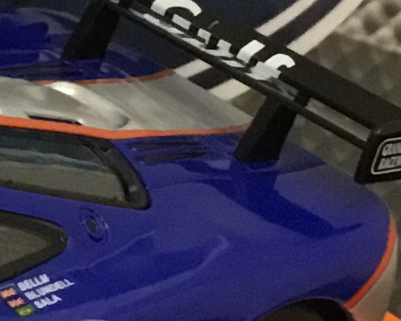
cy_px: 336
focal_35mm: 179
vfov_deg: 8.6
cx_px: -468
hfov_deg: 9.8
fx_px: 2123
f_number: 2.4
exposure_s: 1/24
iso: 200
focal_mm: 3.3
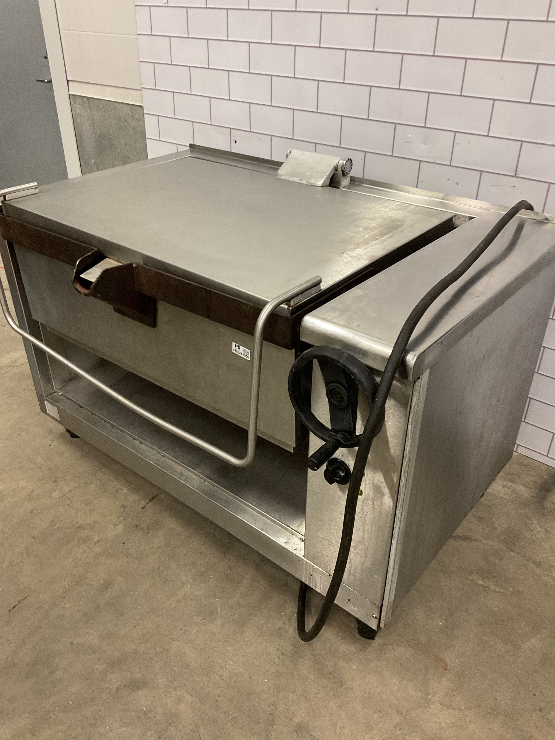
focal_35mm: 29
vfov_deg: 61.7
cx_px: 278
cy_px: 370
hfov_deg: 48.2
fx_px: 620
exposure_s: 1/50
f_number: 1.8
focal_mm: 3
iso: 80
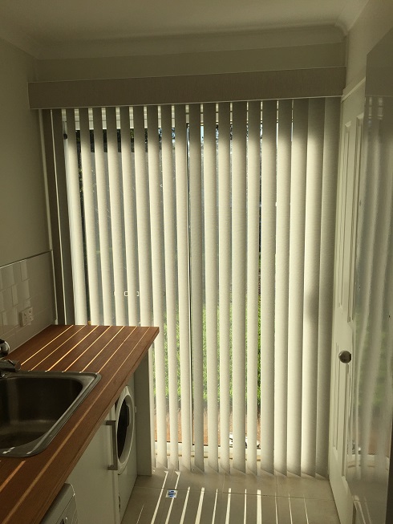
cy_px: 262
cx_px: 196
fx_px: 439
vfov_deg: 61.7
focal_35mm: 29
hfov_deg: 48.2
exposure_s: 1/1647
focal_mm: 4.15
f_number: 2.2
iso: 32
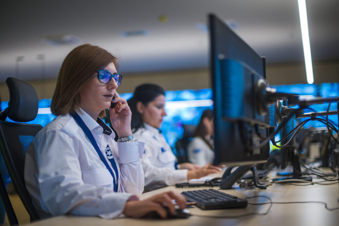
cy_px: 113
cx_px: 170
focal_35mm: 50
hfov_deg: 39.6
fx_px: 471
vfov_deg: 27.0
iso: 280
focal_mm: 50
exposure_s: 1/125
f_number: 1.7
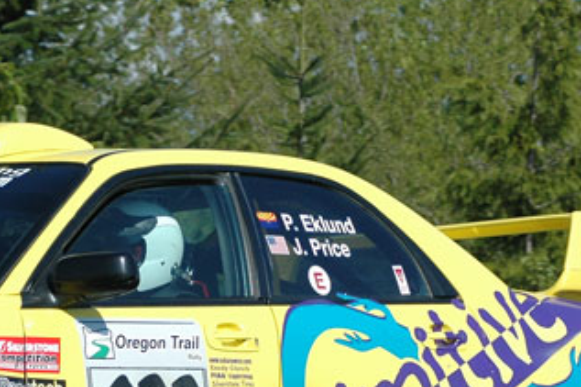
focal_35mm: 378
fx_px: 6097
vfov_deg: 3.6
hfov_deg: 5.4
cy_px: 416
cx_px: -5
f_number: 5.6
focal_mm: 100
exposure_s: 1/2000
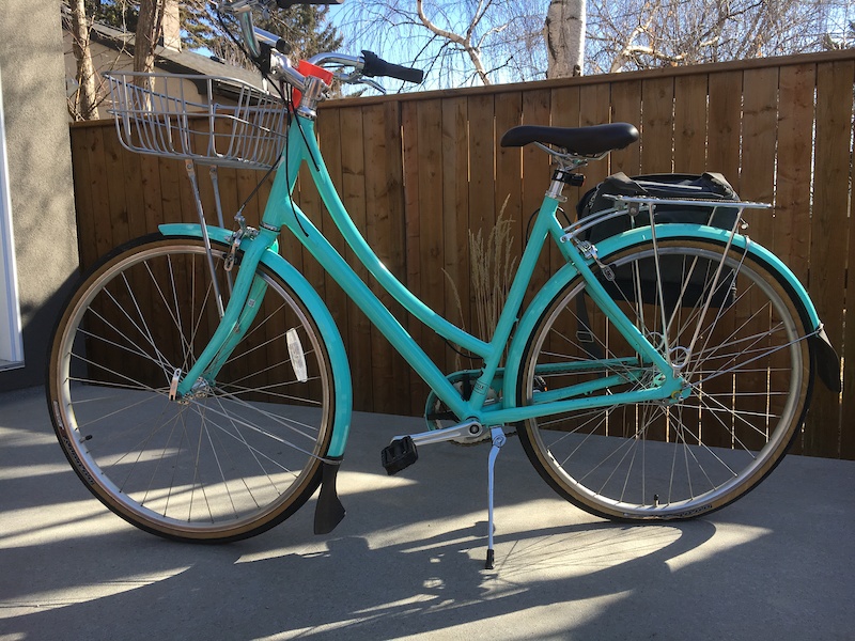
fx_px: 716
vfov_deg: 48.2
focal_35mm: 29
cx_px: 428
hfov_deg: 61.7
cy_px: 320
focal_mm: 4.15
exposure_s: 1/407
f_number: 2.2
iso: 25
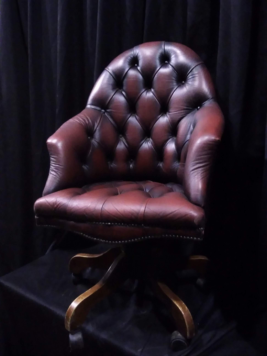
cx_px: 134
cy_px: 178
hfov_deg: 49.7
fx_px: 288
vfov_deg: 63.4
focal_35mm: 28
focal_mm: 2.39
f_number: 2.4
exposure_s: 1/12.2
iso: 2200
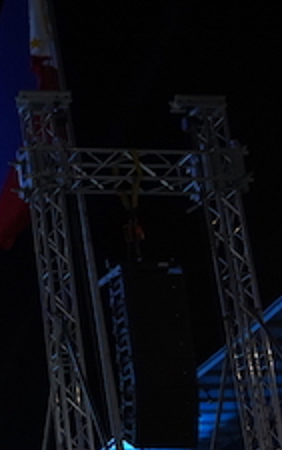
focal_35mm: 88
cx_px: -340
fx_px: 1080
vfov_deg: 22.8
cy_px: 419
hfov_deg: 12.5
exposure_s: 1/160
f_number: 4
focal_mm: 19
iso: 3200
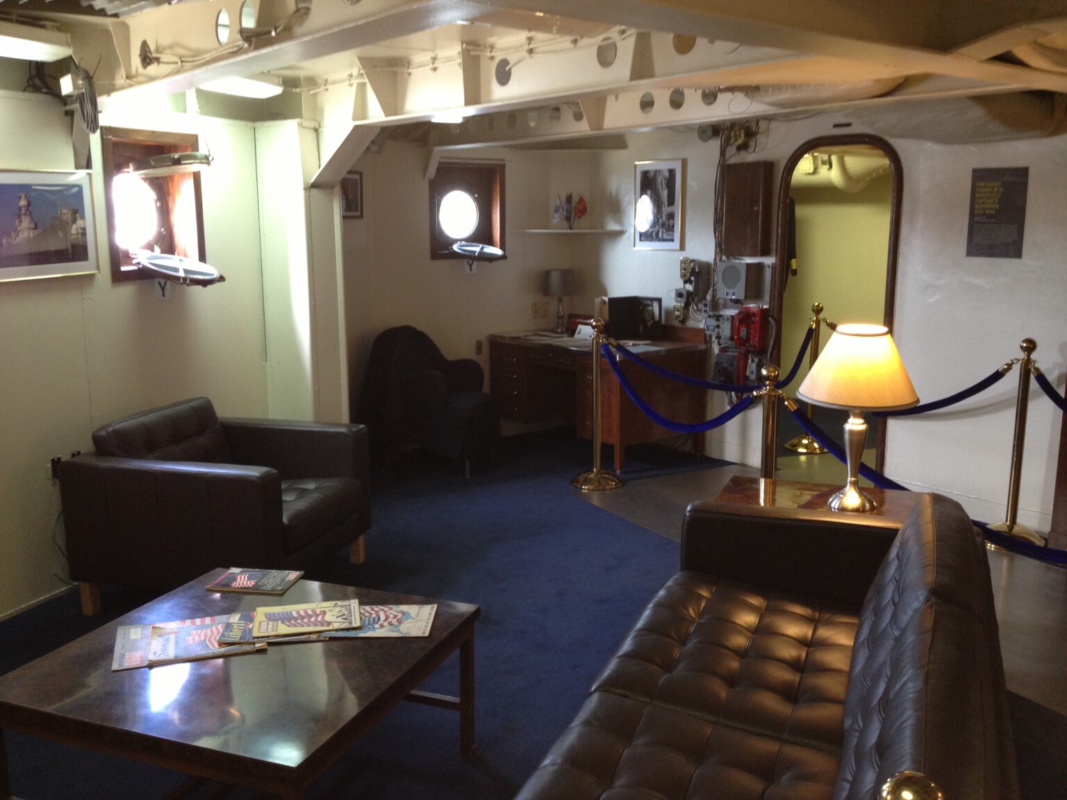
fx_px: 1079
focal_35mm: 35
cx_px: 534
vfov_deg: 40.7
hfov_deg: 52.6
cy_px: 400
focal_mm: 4.28
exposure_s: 1/20
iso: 125
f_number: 2.4
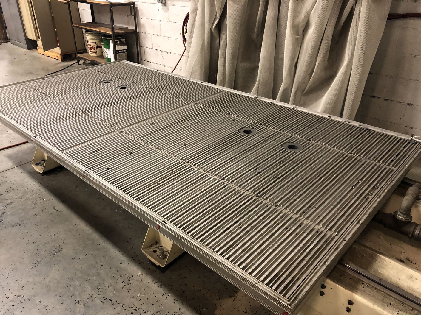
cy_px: 158
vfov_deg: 49.7
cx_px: 210
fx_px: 341
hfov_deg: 63.4
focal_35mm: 28
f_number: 1.8
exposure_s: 1/15
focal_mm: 3.99
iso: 100
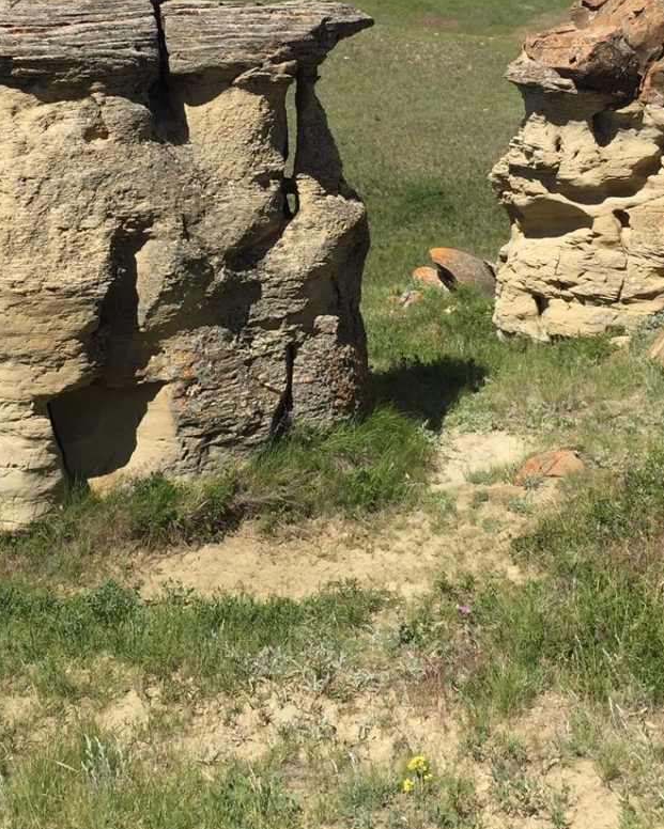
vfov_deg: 33.1
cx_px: 218
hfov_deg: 27.0
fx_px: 1375
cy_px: 230
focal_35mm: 56
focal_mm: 4.15
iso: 32
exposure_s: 1/2639
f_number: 2.2
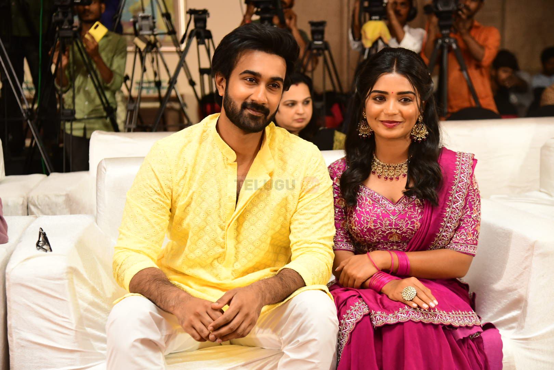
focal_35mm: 65
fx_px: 1000
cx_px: 277
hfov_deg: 31.0
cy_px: 185
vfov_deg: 20.9
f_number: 4
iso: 4000
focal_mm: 65
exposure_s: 1/160
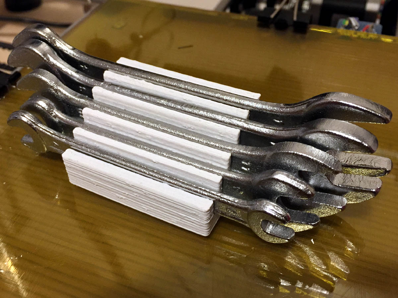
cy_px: 149
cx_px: 199
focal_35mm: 29
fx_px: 333
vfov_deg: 48.2
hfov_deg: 61.7
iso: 250
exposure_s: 1/25
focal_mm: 4.15
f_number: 2.2
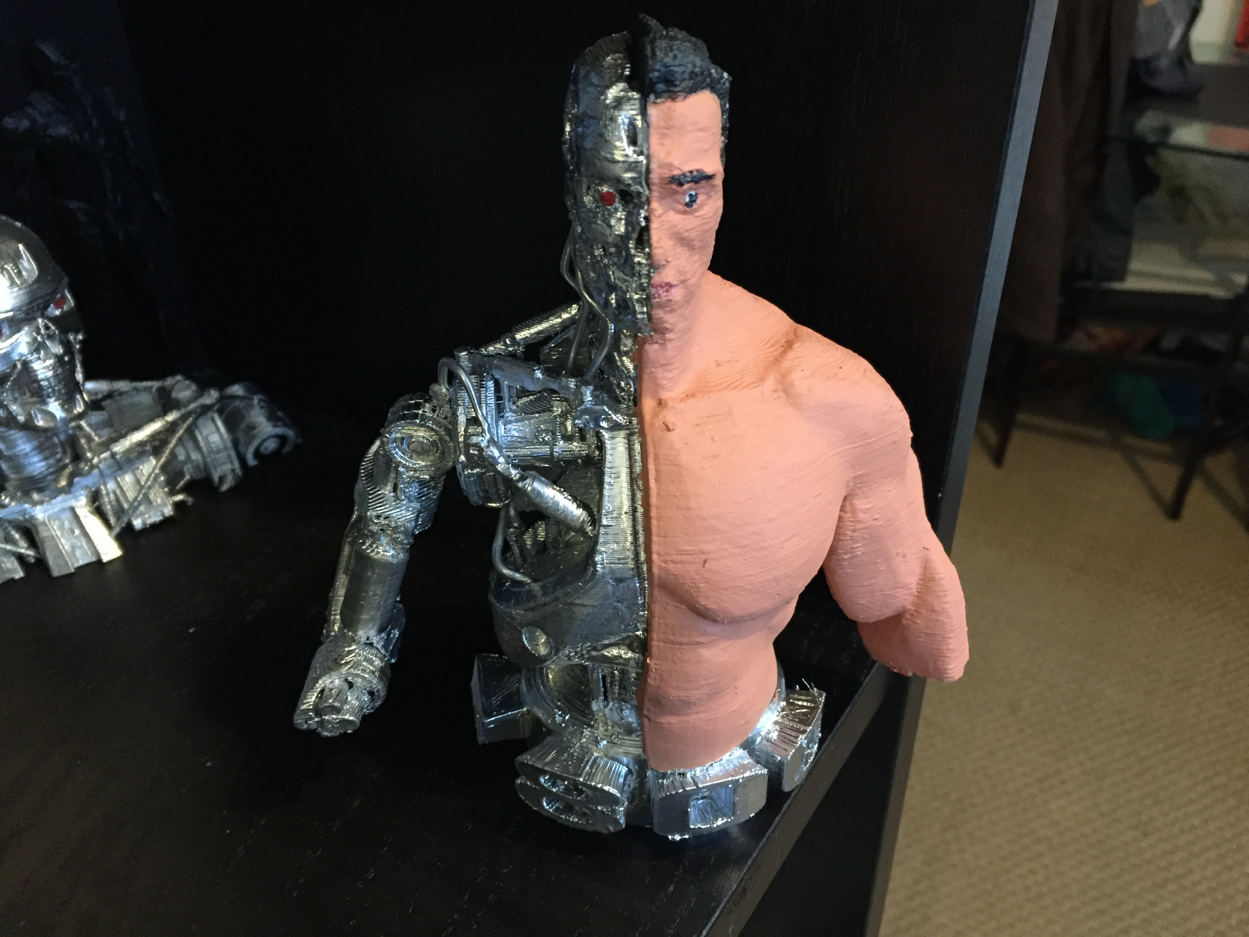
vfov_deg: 48.2
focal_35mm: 29
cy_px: 468
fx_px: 1046
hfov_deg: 61.7
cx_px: 624
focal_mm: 4.15
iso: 250
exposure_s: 1/17
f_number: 2.2
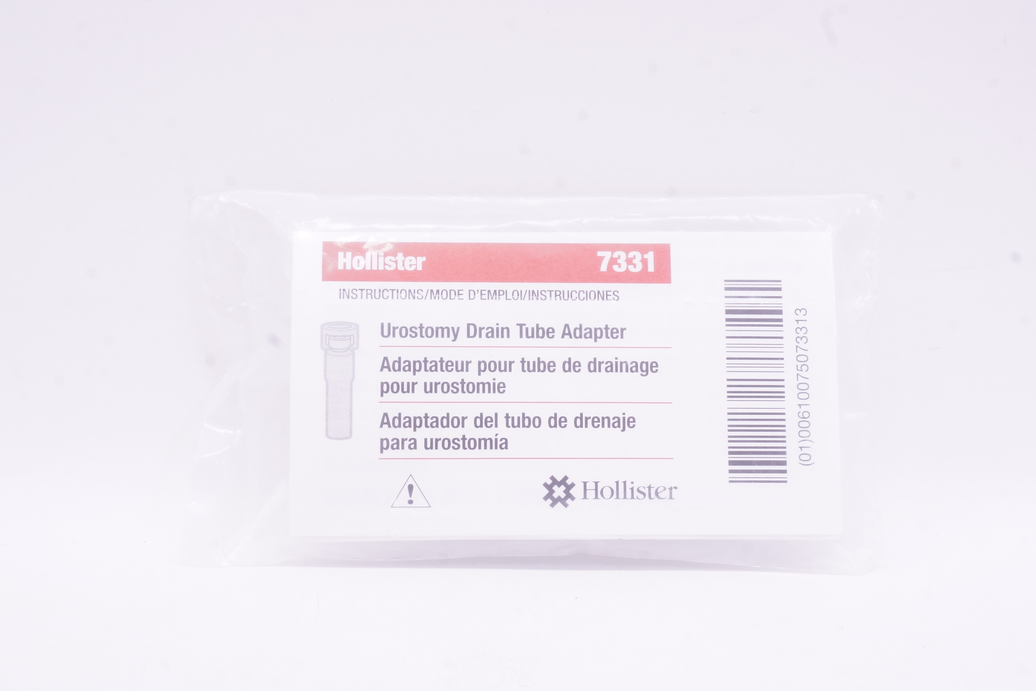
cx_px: 548
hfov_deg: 28.1
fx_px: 2072
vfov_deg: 18.9
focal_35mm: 72
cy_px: 382
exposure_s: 1/15
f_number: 16
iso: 800
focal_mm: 42
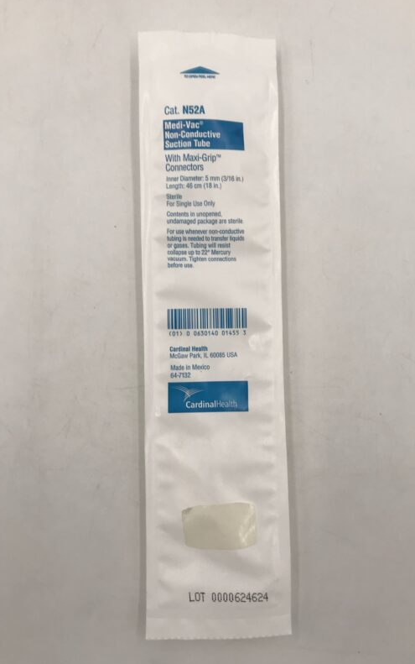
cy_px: 332
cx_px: 231
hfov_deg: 41.8
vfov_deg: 62.9
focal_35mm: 30
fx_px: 542
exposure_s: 1/60
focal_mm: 3.99
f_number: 1.8
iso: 25
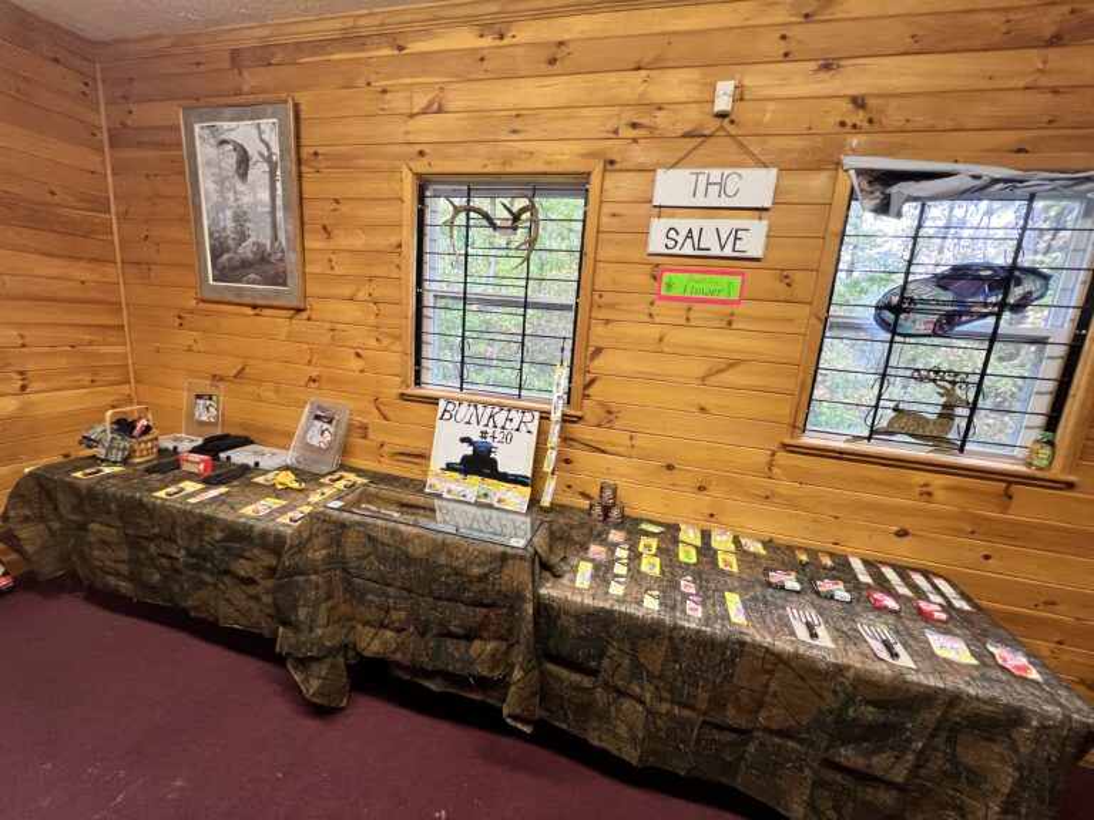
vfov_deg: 89.9
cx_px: 547
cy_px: 410
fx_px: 411
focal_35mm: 13
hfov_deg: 106.2
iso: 160
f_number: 1.8
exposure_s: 1/60
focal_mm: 1.57
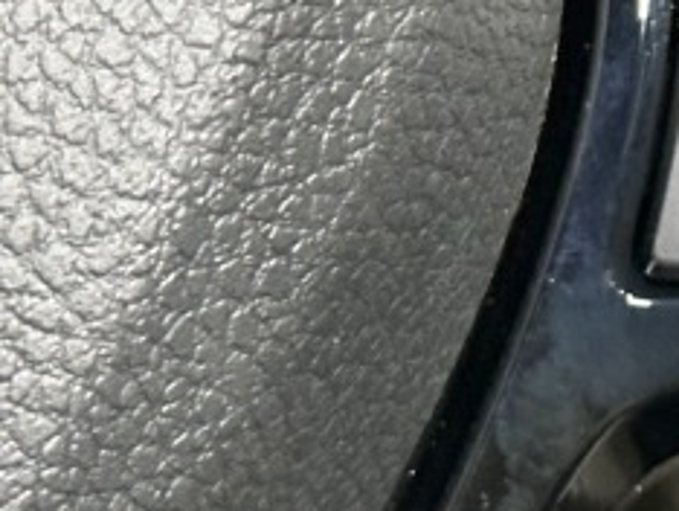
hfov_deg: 9.1
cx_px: 1088
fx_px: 4123
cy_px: -102
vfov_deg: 7.0
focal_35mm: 210
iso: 400
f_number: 1.78
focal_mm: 6.86
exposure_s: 1/30
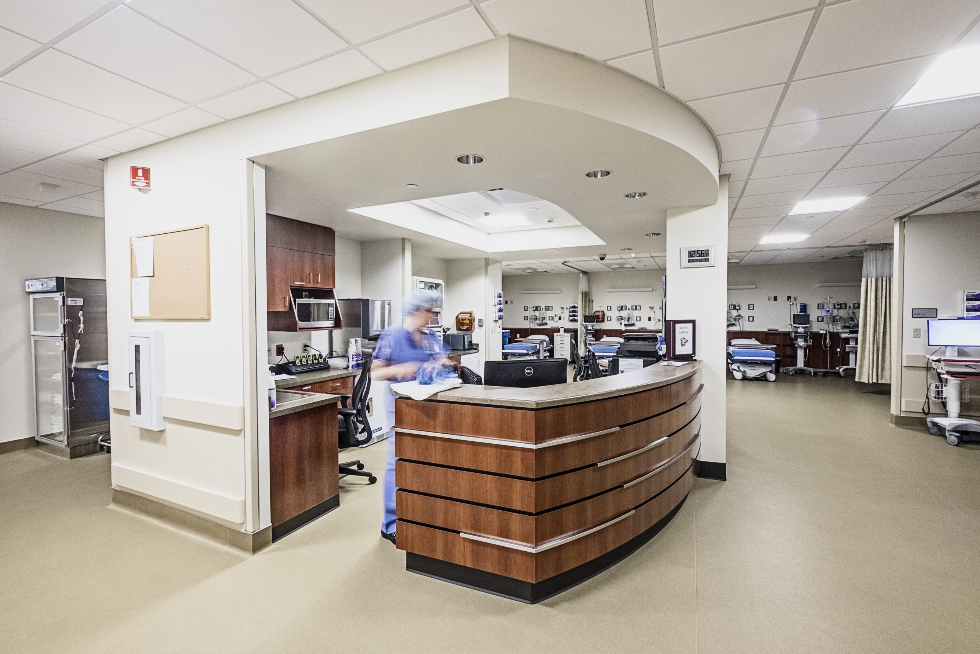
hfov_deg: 100.4
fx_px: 408
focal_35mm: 15
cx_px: 490
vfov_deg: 77.3
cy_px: 327
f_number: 8
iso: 1600
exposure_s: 1/2
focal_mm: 10
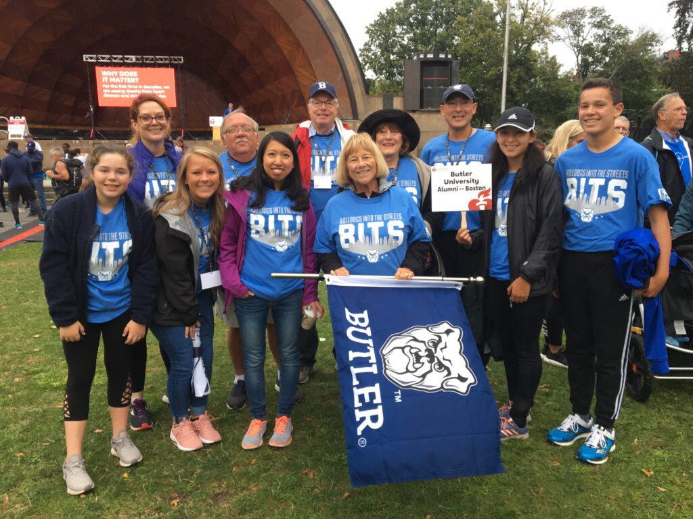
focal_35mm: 29
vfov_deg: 48.2
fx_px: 581
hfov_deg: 61.7
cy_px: 260
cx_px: 346
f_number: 2.2
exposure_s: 1/120
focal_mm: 4.15
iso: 32
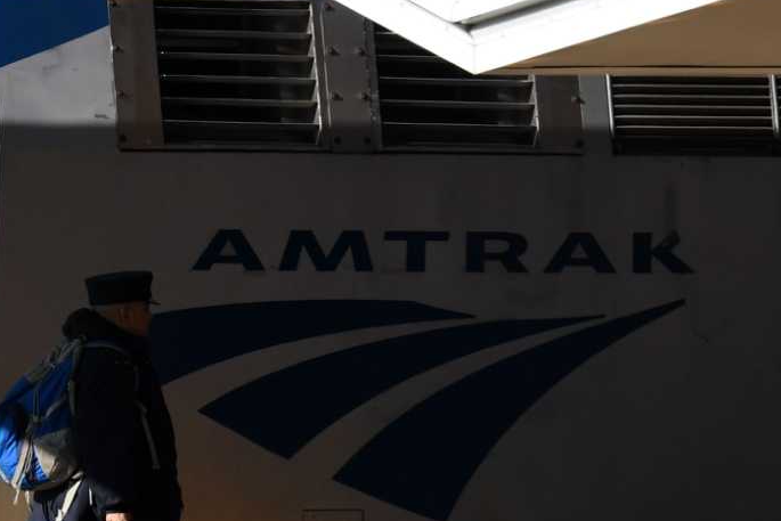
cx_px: -13
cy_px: 38
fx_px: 18486
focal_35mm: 852
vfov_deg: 1.6
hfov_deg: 2.4
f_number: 6.3
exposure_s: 1/1000
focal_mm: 190
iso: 320
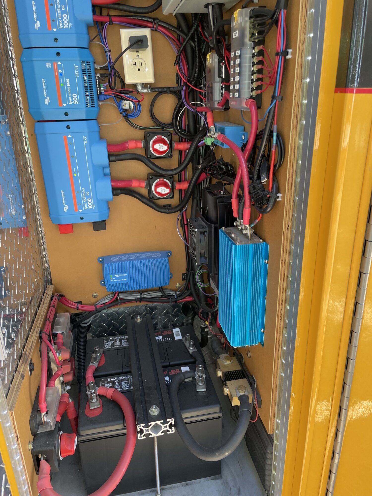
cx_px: 186
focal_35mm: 26
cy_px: 248
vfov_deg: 67.3
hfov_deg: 53.1
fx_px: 373
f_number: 1.6
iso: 64
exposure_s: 1/121
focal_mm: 4.2
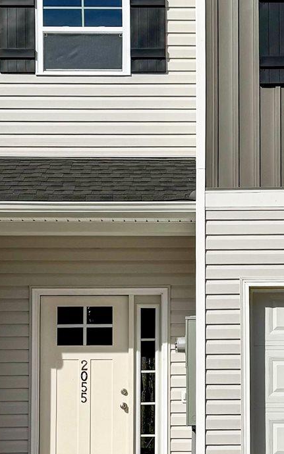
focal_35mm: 85
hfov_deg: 15.2
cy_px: 242
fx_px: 1053
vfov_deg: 24.4
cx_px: 259
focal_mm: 6.76
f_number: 1.78
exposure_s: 1/12346
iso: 80
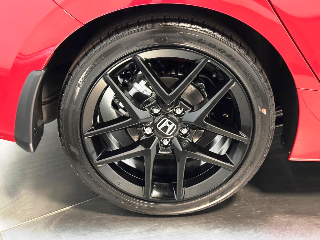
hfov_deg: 39.7
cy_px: 120
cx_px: 160
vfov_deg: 30.3
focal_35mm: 48
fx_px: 444
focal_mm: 6.86
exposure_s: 1/20
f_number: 1.78
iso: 640
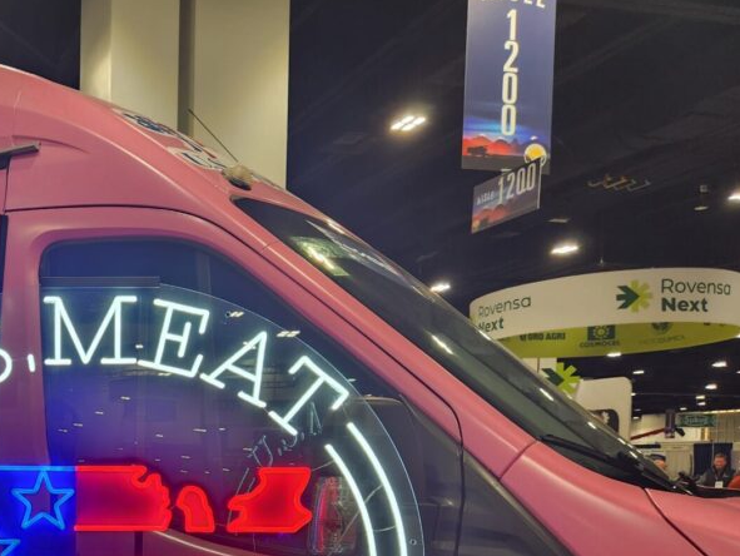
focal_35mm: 42
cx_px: 78
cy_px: 482
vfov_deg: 32.9
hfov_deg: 41.3
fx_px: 898
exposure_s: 1/180
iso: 125
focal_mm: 5.4
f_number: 1.8
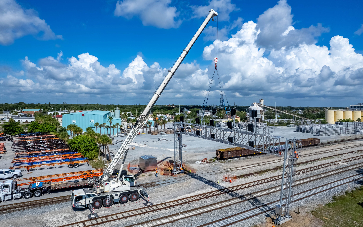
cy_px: 106
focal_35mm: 23
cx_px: 182
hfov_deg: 77.2
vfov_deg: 53.0
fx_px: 228
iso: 100
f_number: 2.8
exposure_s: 1/4000
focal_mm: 8.38
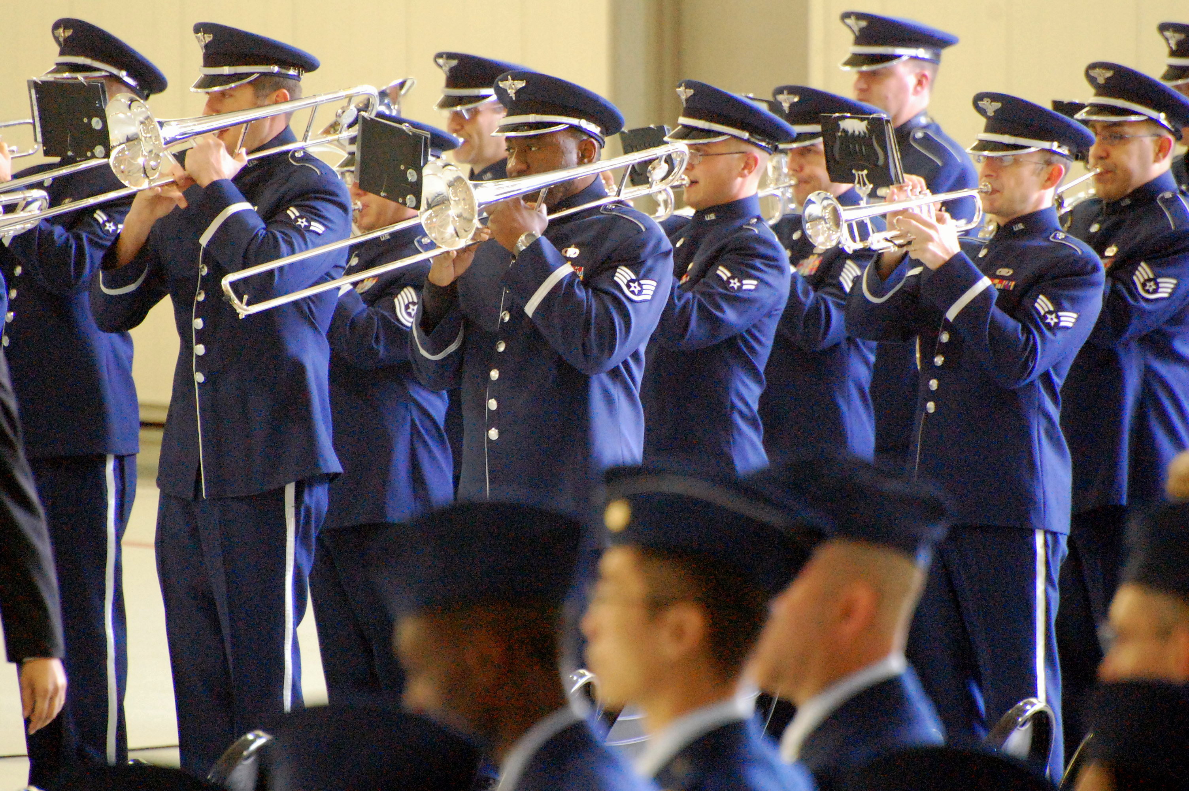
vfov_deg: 3.0
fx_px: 14849
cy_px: 396
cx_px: 594
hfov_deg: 4.6
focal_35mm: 450
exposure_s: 1/60
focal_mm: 300
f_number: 5.6
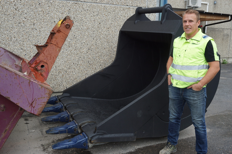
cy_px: 77
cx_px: 116
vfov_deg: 36.9
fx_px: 232
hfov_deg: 53.1
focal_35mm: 36
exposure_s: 1/60
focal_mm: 24
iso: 125
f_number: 6.3
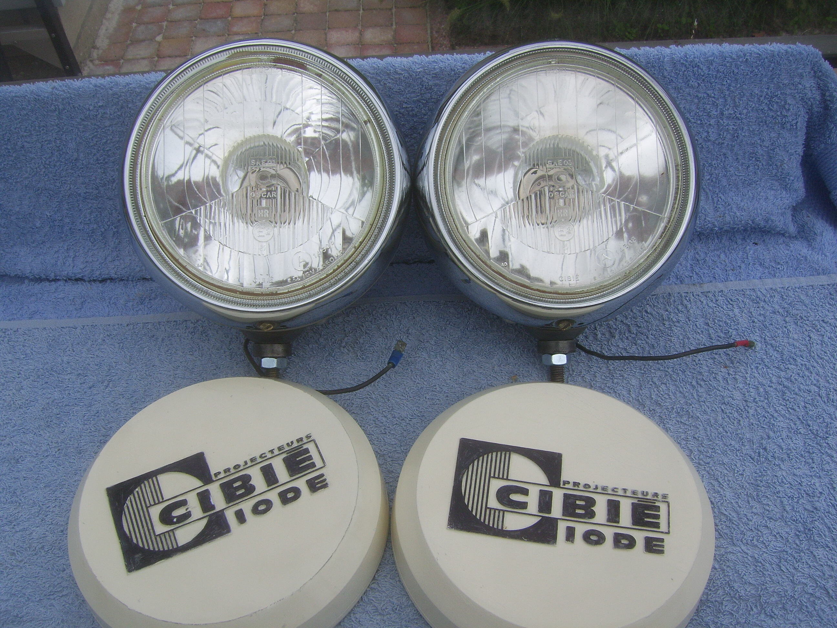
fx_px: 919
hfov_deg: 49.0
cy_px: 314
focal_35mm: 38
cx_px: 418
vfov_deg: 37.7
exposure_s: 1/250
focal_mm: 7.8
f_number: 6.4
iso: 50
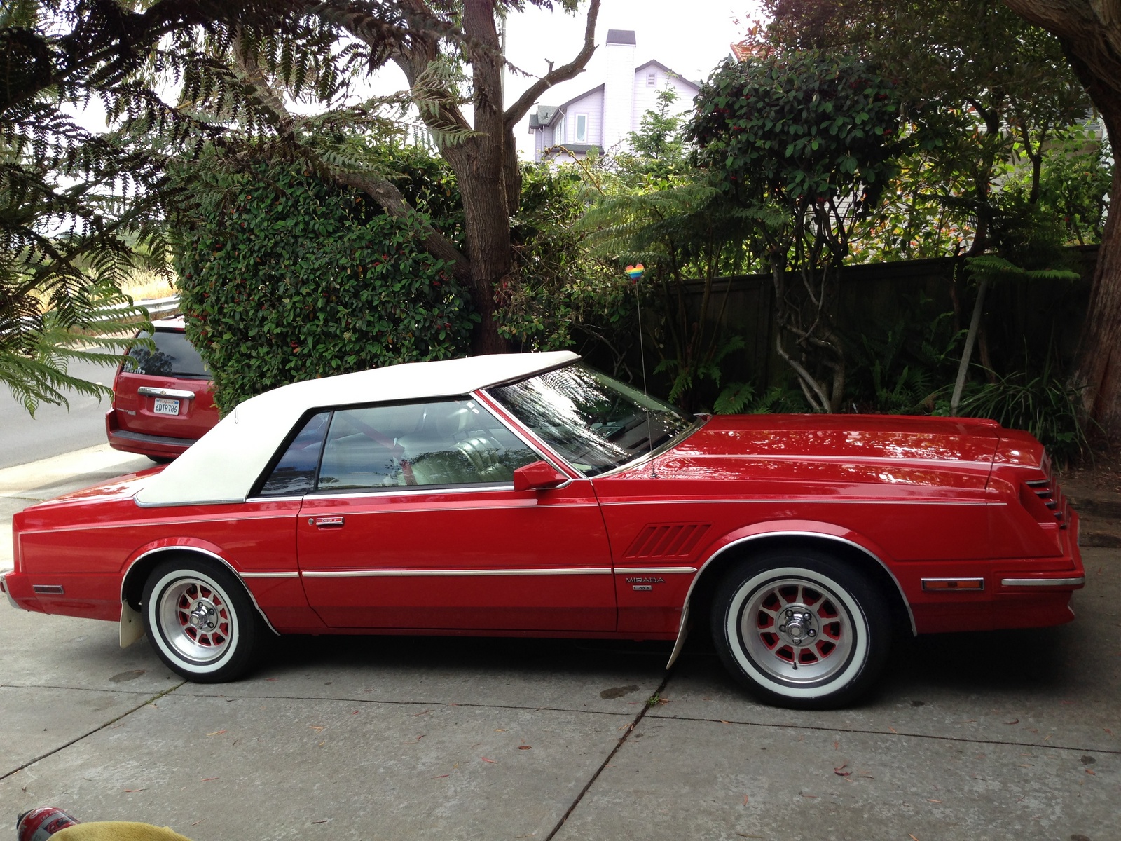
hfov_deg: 55.4
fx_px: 1069
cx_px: 560
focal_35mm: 33
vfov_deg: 42.9
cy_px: 420
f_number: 2.4
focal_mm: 4.13
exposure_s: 1/240
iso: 50
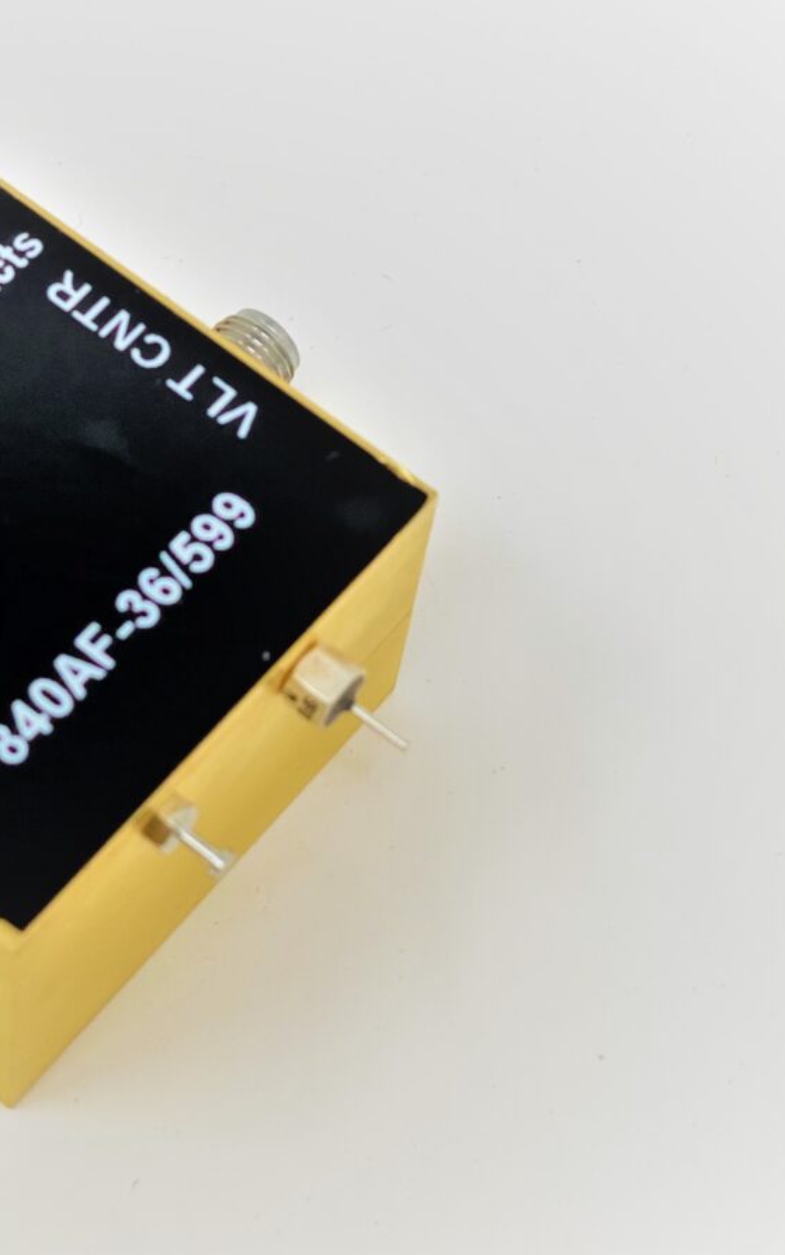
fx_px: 2532
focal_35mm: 74
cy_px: 630
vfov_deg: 27.8
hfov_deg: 17.3
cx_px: 52
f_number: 2
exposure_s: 1/122
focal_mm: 6
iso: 32
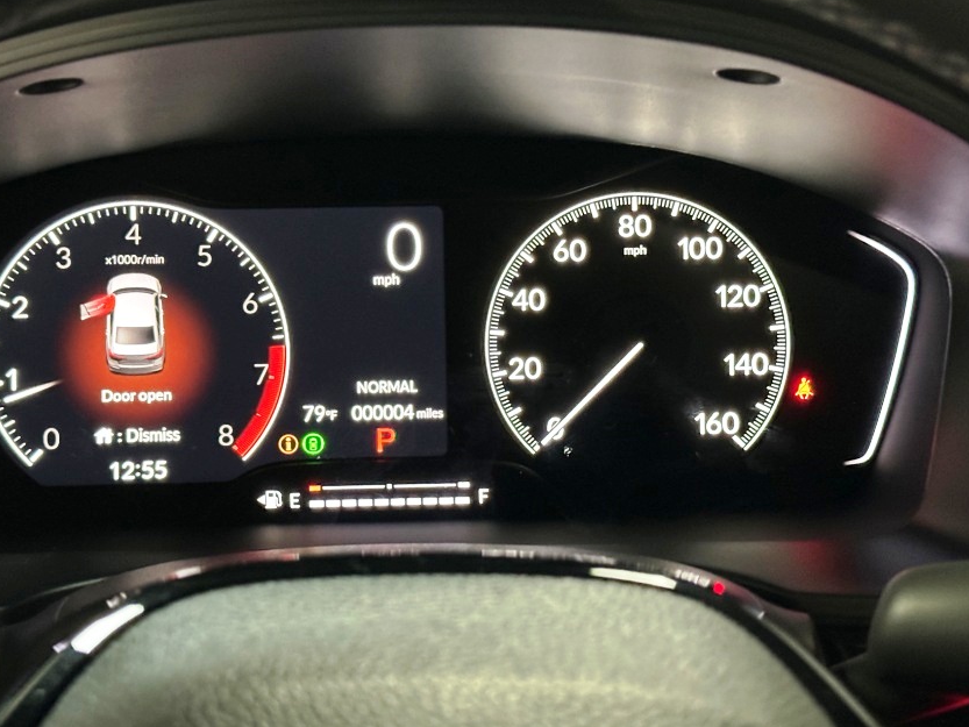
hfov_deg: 32.6
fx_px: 1652
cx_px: 398
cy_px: 329
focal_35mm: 59
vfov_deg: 24.8
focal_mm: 6.86
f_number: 1.78
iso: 640
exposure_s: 1/30
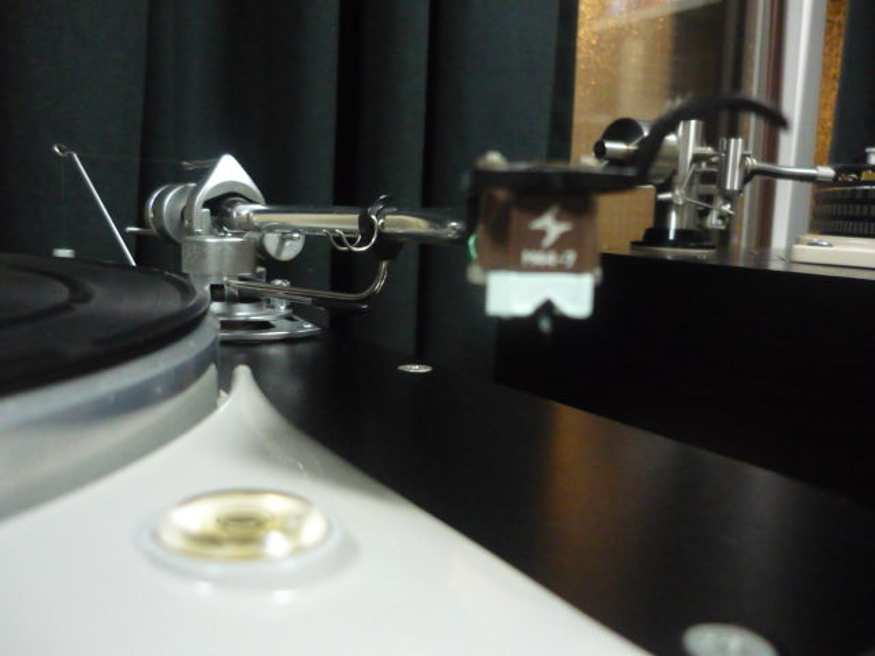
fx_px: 834
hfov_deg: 55.4
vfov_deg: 42.9
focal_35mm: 33
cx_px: 438
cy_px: 328
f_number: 2.8
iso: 800
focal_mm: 5.5
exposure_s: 1/20
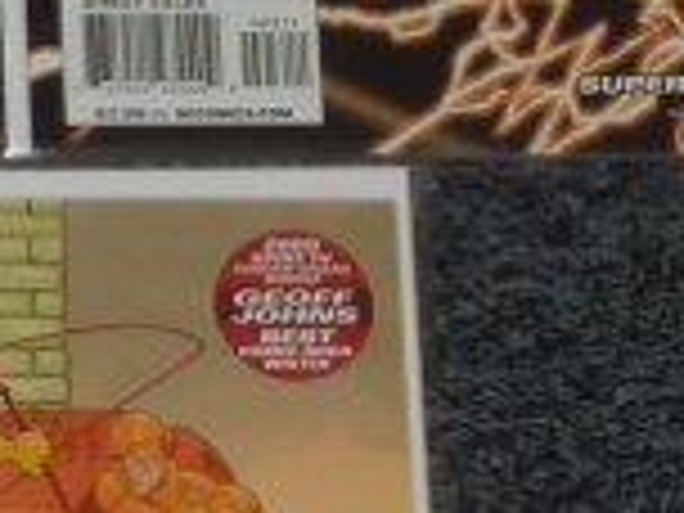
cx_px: -675
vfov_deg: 4.2
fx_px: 6916
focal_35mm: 350
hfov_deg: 5.5
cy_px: 272
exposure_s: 1/30
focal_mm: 9.7
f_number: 3.9
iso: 100
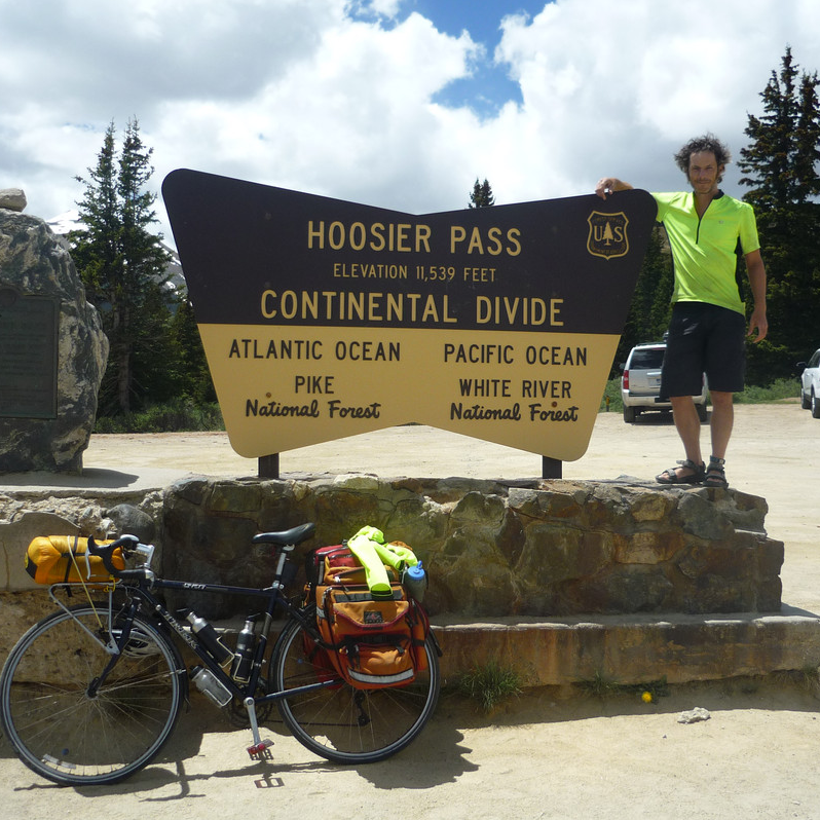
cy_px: 410
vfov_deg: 42.8
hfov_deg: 42.8
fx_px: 1045
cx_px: 435
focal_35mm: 39
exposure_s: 1/250
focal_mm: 5.5
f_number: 8
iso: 100
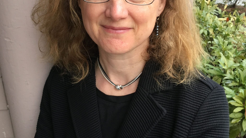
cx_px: 123
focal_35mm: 43
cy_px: 68
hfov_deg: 47.4
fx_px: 280
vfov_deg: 27.7
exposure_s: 1/30
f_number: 2.2
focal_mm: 4.15
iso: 100
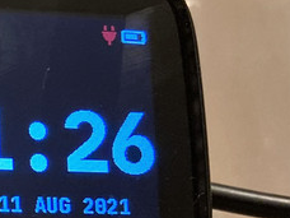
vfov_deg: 11.2
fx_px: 1097
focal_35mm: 131
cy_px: 196
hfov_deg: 14.0
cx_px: -157
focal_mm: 3.99
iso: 250
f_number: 1.8
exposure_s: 1/60
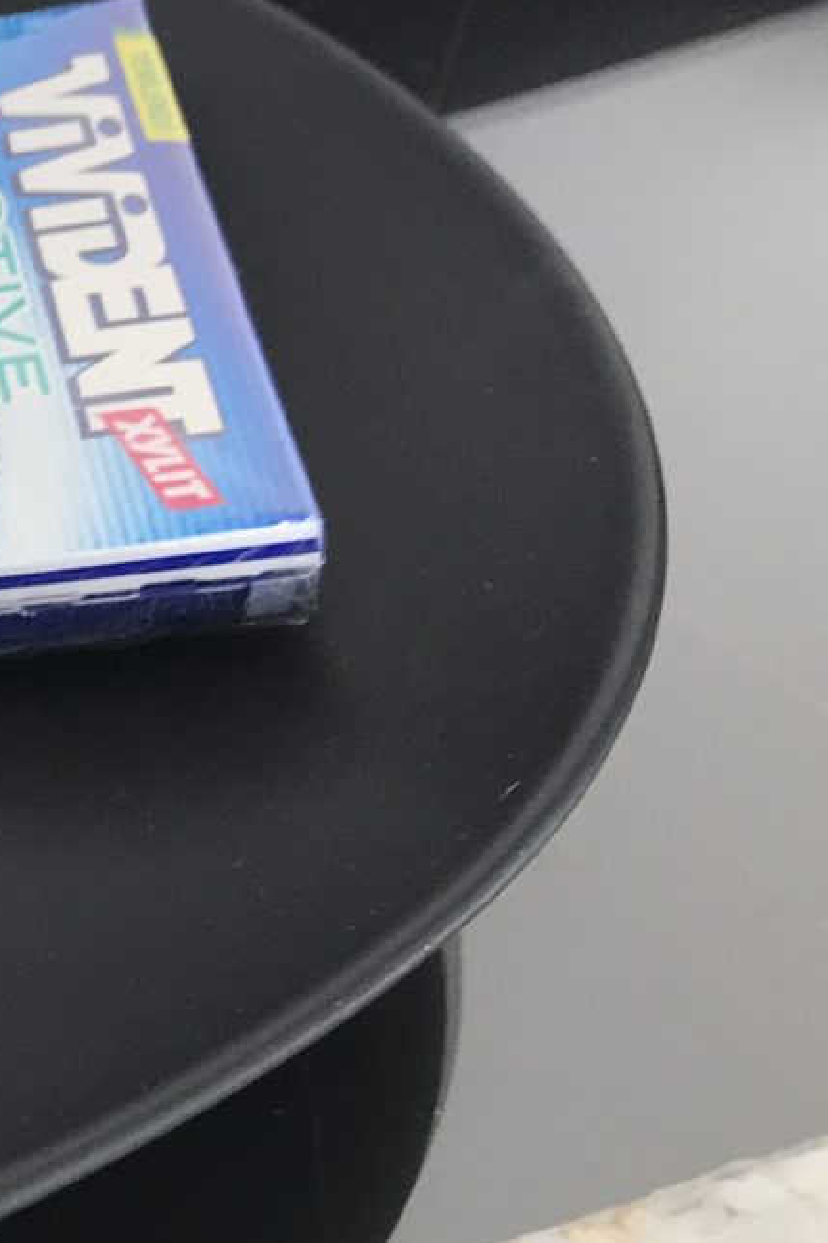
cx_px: -995
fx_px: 3174
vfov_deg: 22.1
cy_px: 472
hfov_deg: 12.5
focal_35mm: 92
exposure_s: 1/100
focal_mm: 3.99
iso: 32
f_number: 1.8
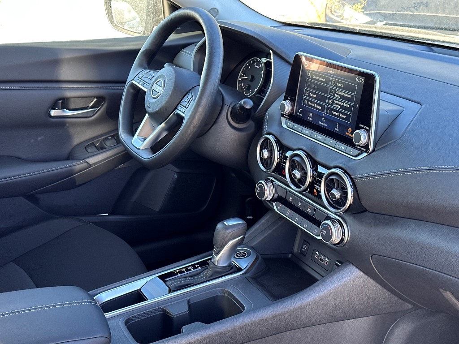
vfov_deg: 30.3
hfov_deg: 39.7
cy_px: 172
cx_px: 230
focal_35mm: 48
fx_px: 636
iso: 80
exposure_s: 1/82
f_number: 1.78
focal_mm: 6.86
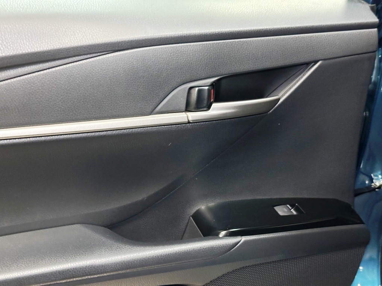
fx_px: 530
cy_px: 143
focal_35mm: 48
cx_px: 191
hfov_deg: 39.7
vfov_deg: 30.3
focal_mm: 6.86
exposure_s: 1/30
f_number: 1.78
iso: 640
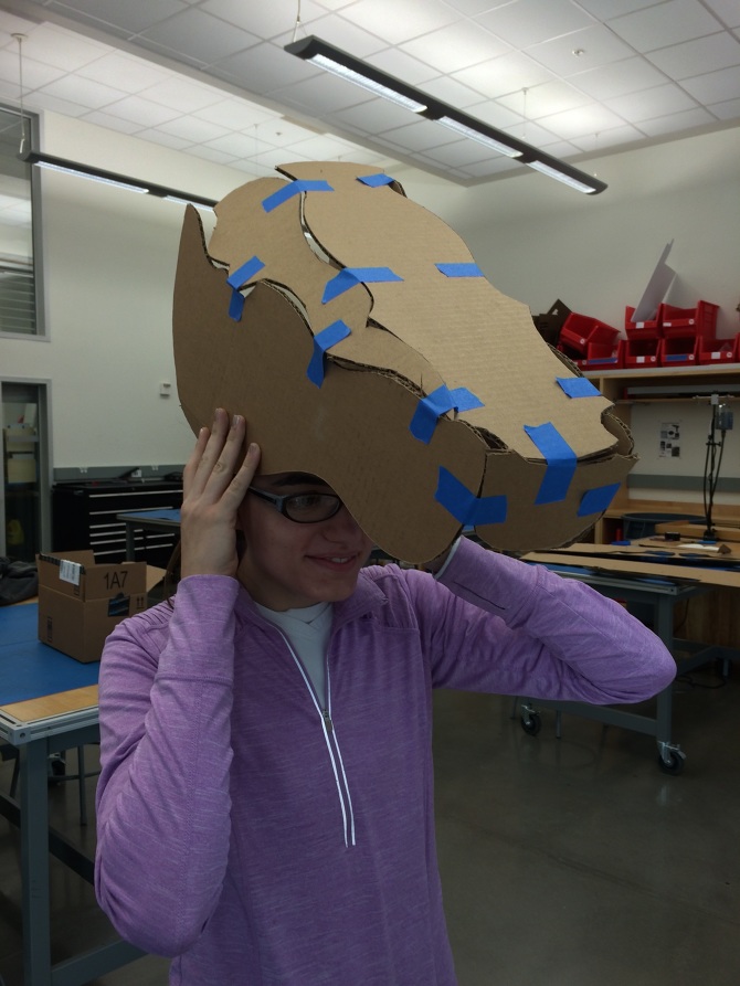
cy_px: 493
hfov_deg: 48.2
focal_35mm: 29
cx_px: 370
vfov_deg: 61.7
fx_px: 826
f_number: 2.2
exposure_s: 1/40
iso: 40
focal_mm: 4.15
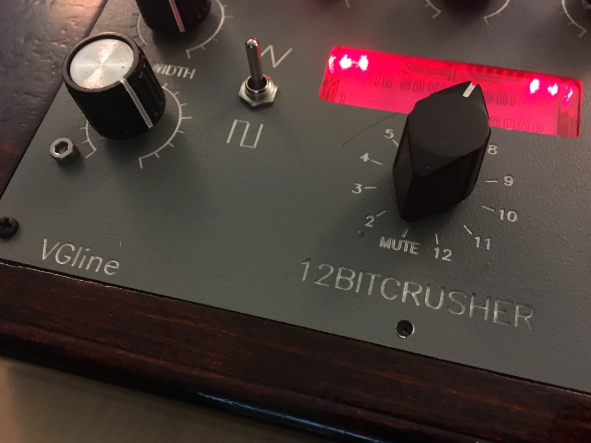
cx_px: 301
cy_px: 223
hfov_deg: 60.0
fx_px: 512
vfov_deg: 46.8
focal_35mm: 30
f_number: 2.2
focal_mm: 4.15
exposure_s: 1/17
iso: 320
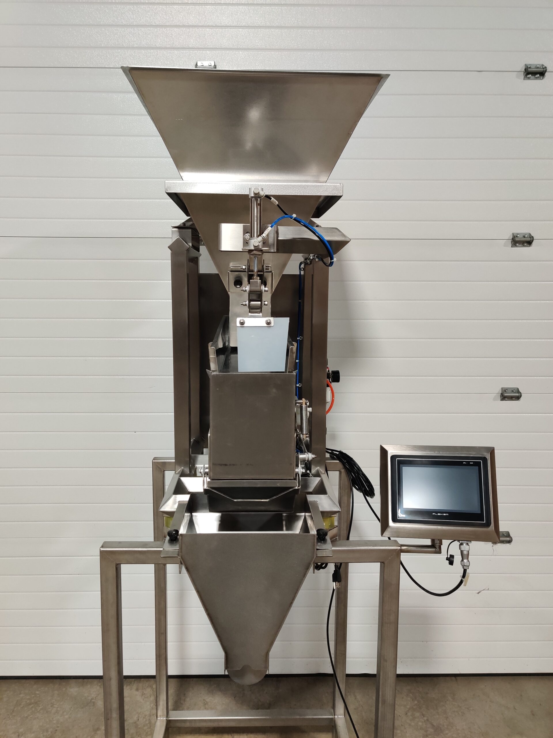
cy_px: 369
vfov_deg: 65.3
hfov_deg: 51.4
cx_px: 276
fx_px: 575
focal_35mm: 27
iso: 640
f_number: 1.65
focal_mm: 4.75
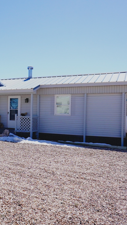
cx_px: -15
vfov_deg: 52.8
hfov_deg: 28.2
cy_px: 112
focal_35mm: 38
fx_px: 228
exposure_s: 1/8000
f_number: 4.5
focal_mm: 16
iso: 1600
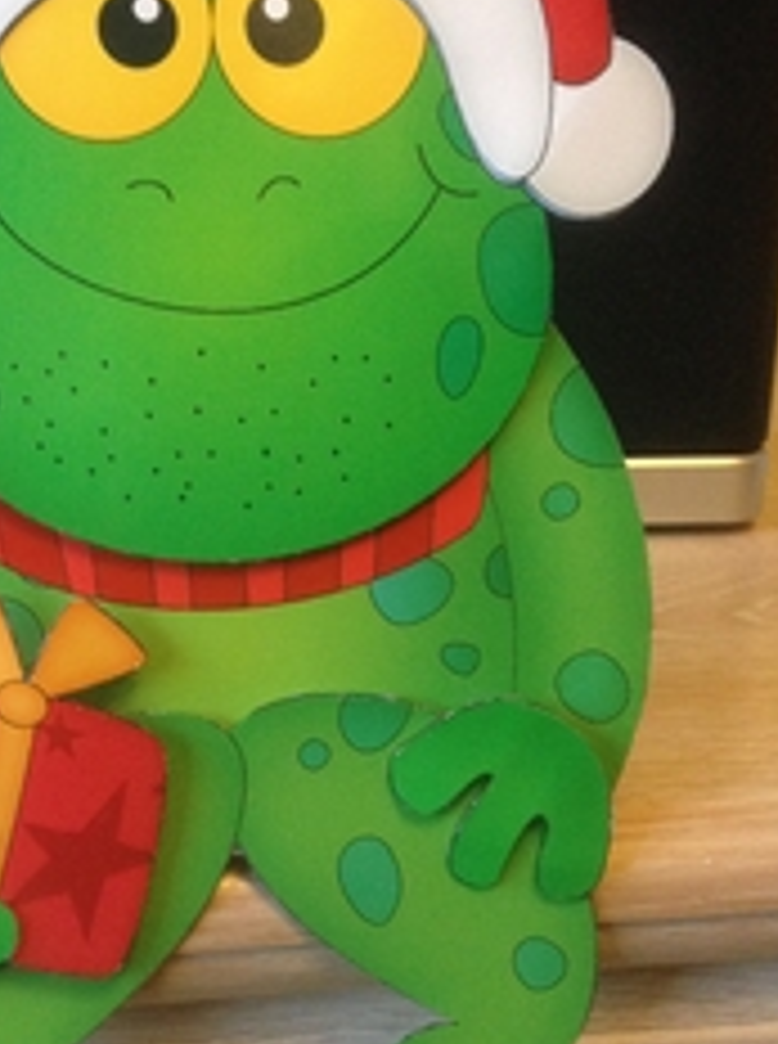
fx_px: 2045
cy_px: 626
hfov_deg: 21.4
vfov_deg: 28.6
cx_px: 250
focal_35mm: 68
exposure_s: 1/20
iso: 200
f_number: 2.4
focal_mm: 4.28
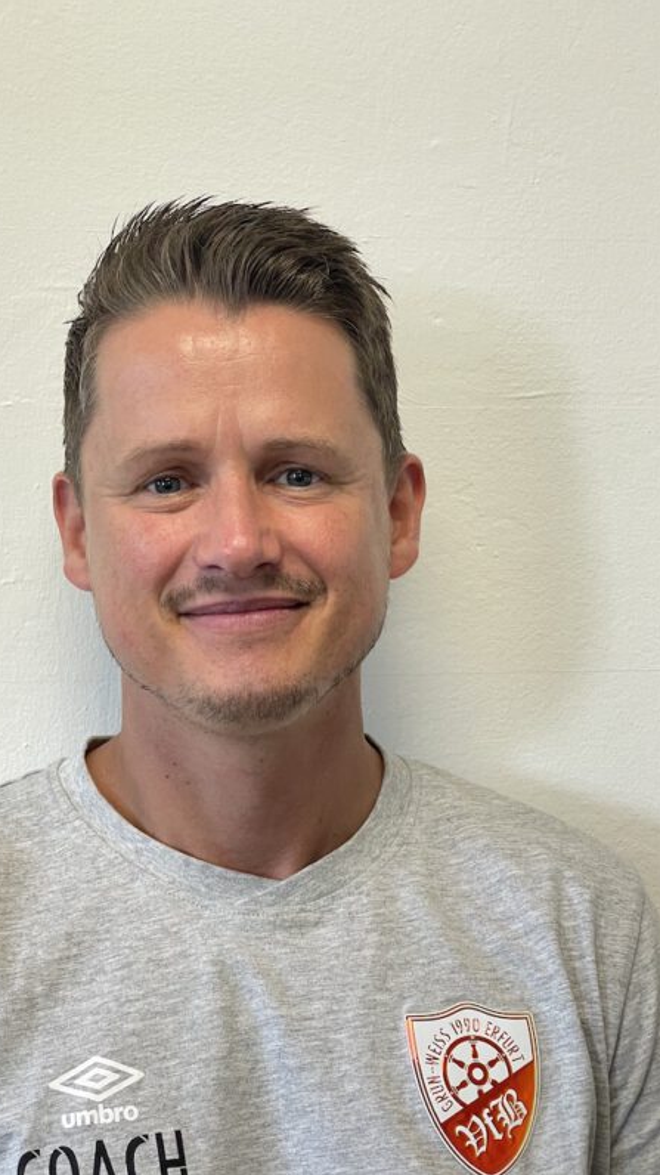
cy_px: 590
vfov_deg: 36.6
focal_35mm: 57
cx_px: 233
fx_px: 1774
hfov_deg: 21.0
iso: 125
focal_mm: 6
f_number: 2
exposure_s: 1/100
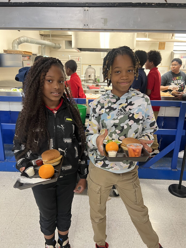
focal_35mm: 26
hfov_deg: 53.1
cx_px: 93
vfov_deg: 67.3
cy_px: 124
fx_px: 186
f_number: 1.5
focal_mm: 5.7
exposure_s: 1/60
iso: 200
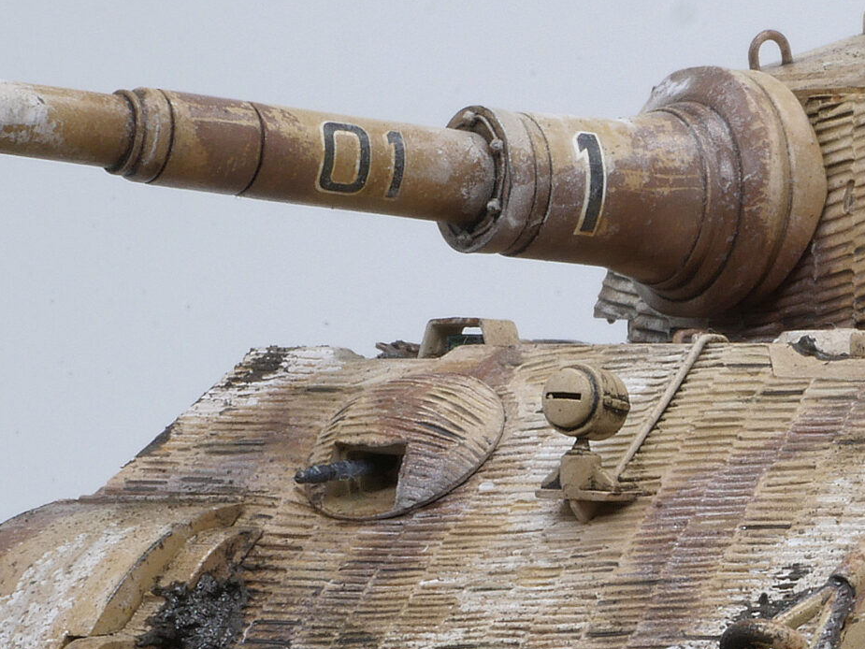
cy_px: 452
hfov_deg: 11.7
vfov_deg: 8.9
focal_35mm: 166
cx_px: 987
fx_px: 4149
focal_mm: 30
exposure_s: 1/2.5
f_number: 22
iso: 200
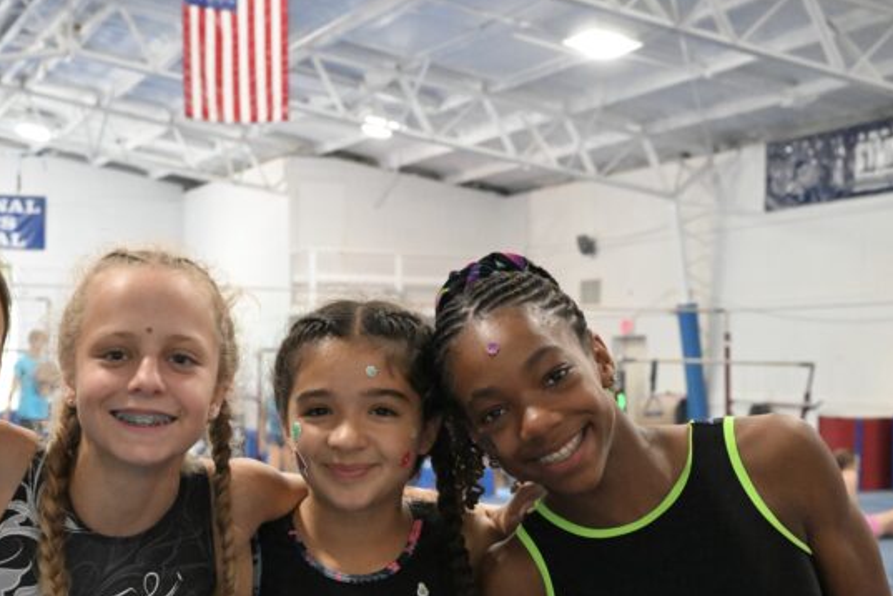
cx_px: 281
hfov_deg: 33.0
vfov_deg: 22.4
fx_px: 1488
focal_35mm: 60
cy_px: 445
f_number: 5
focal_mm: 35
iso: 10000
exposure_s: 1/250
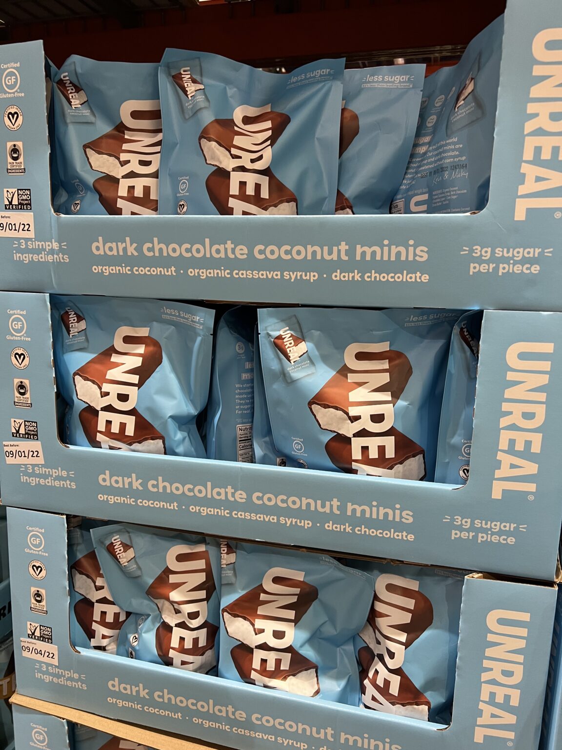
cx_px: 281
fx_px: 563
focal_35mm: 26
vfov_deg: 67.3
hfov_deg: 53.1
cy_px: 375
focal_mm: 5.7
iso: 160
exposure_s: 1/60
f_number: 1.5
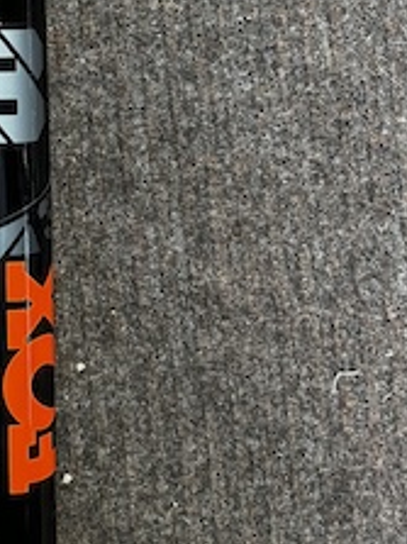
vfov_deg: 20.5
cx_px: -105
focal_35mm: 86
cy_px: -188
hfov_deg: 16.3
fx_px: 1349
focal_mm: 6.86
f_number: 1.78
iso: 640
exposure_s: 1/60
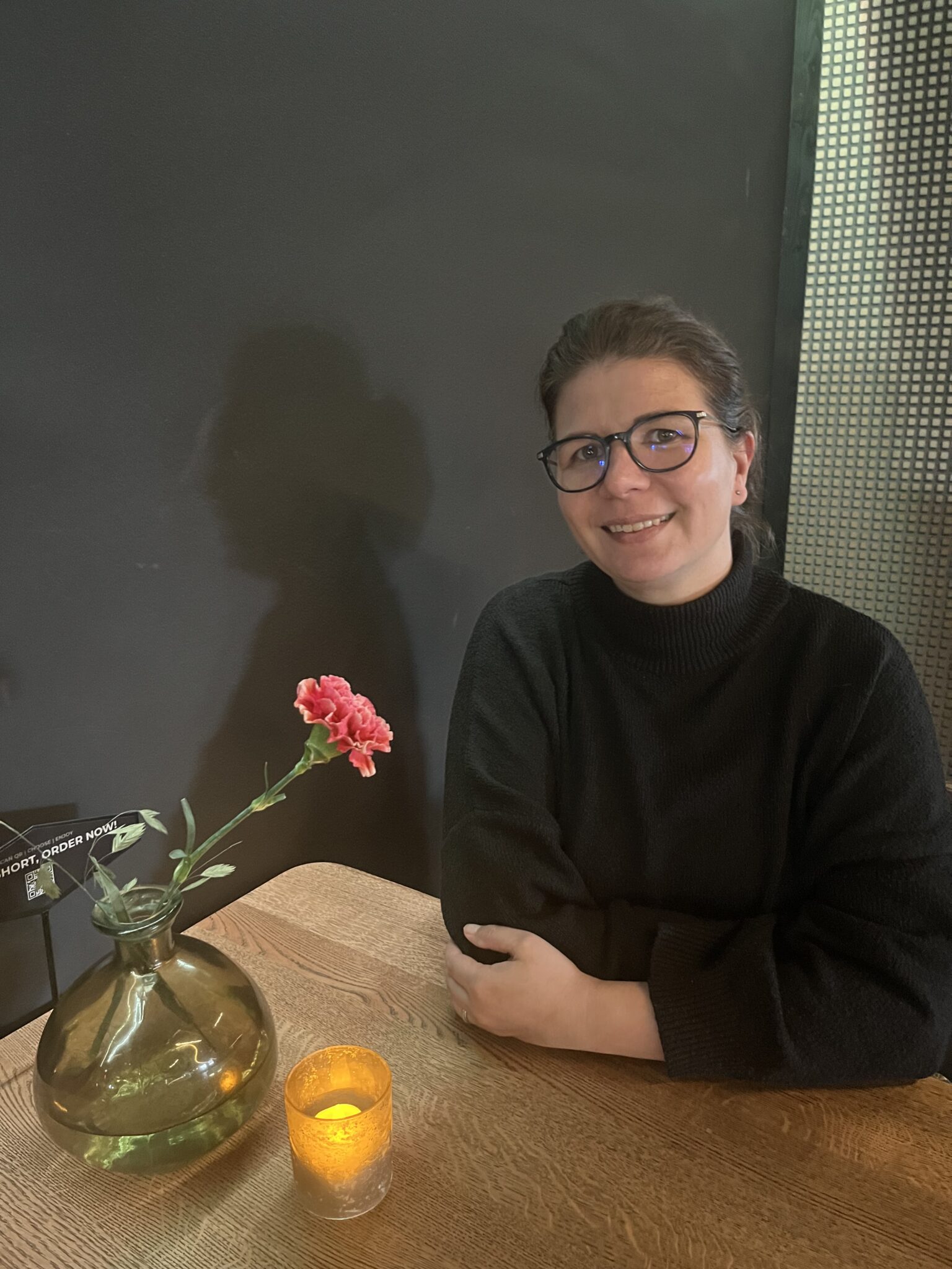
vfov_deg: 67.3
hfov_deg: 53.1
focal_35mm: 26
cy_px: 634
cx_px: 476
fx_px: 953
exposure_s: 1/25
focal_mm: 5.1
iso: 800
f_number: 1.6
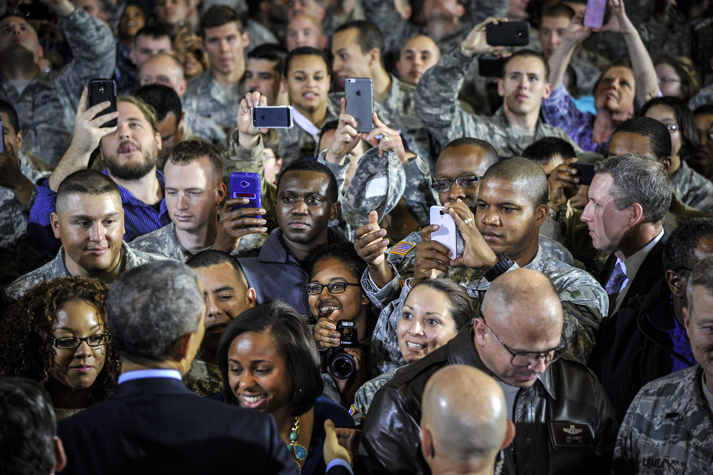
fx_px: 2375
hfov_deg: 17.1
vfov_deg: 11.4
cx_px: 356
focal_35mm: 120
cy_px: 238
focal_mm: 120
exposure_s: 1/200
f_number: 4
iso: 1000
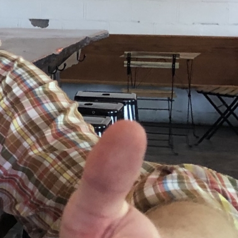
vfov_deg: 13.0
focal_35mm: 133
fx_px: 1035
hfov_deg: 11.3
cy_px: 0
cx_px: -299
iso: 40
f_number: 1.8
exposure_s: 1/17
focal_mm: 3.99
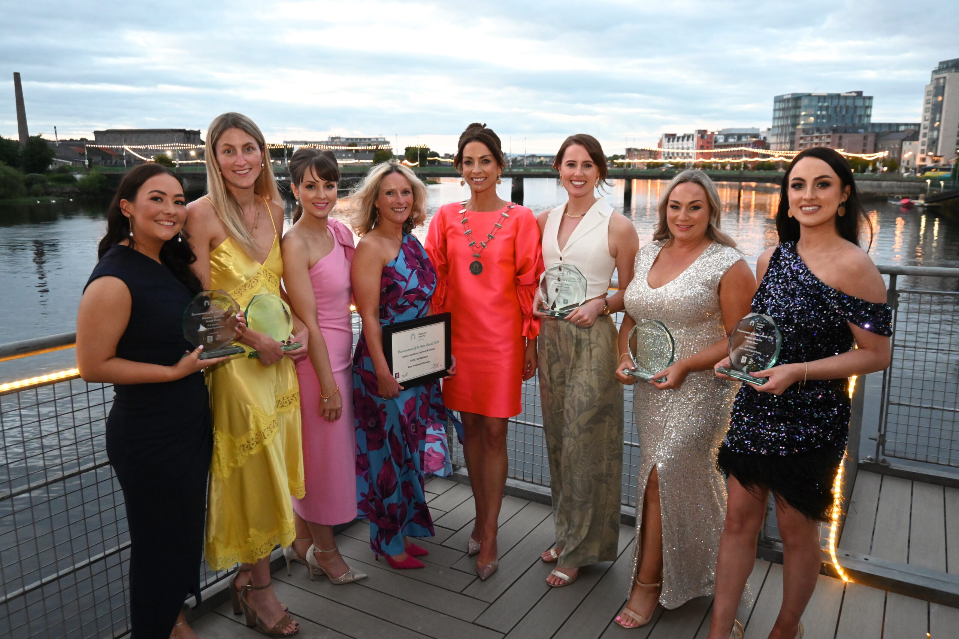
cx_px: 480
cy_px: 320
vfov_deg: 45.7
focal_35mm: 28
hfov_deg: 64.6
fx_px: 759
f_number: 3.8
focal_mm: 19
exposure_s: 1/125
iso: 2800
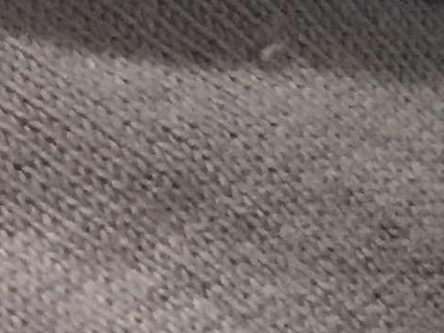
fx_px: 2552
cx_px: -303
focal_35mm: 199
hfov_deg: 9.5
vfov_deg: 7.5
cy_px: 216
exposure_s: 1/30
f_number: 2.2
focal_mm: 4.15
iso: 250
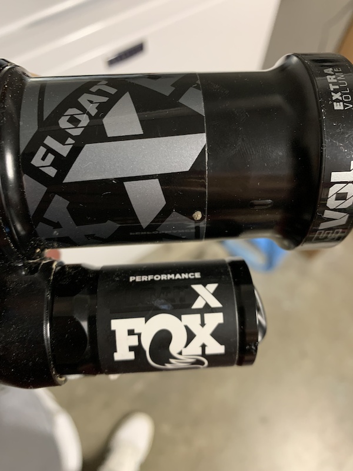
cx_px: 176
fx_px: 354
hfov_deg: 53.1
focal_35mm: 26
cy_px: 236
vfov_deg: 67.3
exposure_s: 1/30
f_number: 1.8
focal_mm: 4.25
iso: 400
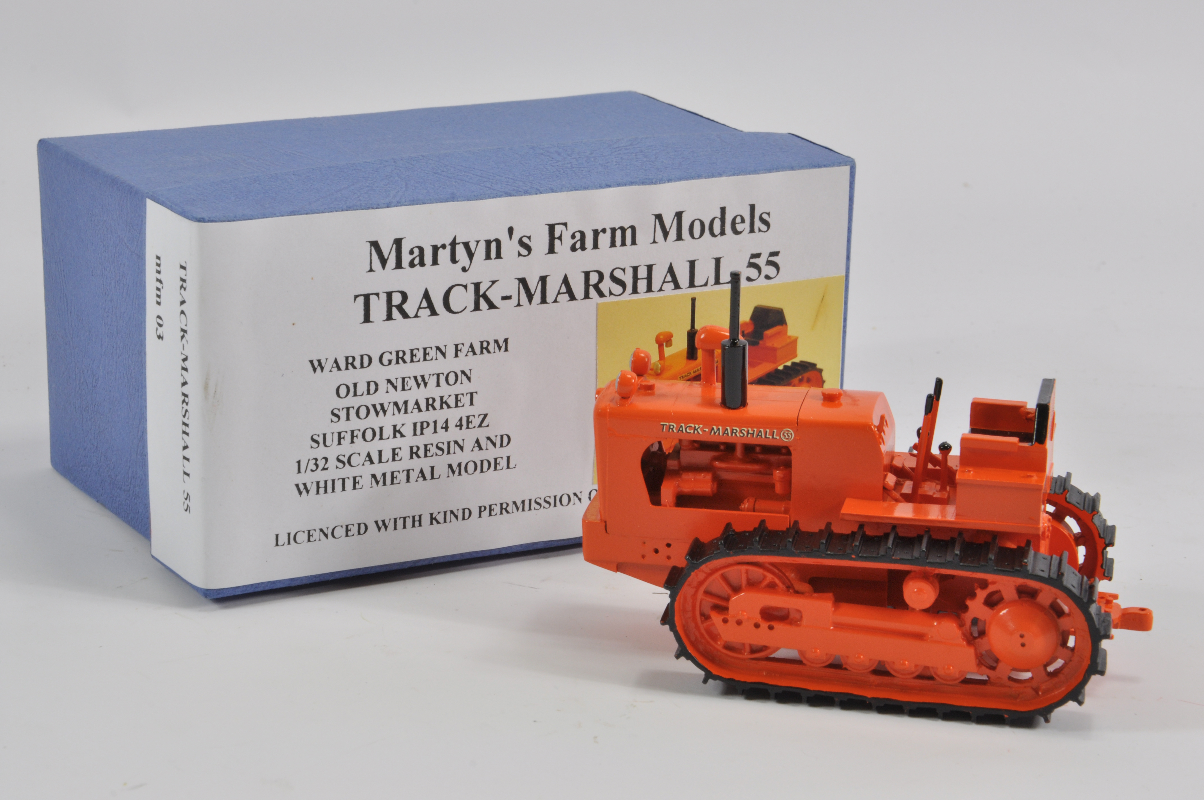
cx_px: 602
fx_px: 3758
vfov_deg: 12.1
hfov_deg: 18.2
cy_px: 400
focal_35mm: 112
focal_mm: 75
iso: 250
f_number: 29
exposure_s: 1/8
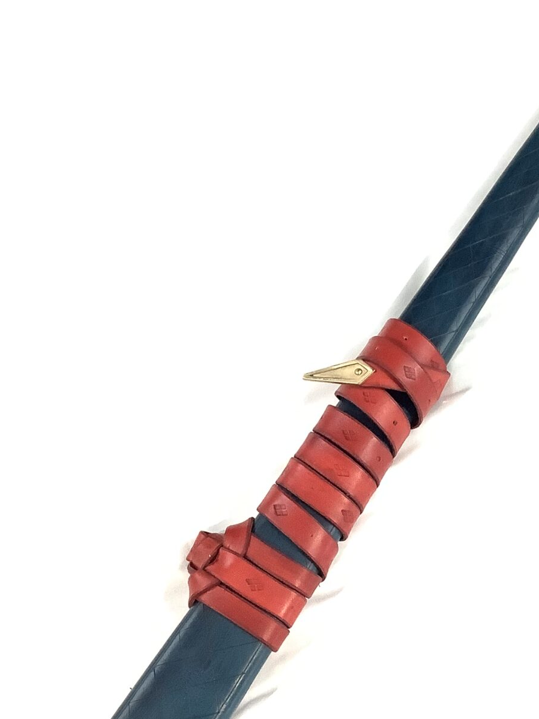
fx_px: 1101
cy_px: 430
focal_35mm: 53
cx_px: 401
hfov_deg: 27.2
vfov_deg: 36.1
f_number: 2.4
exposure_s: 1/60
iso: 200
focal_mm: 3.3
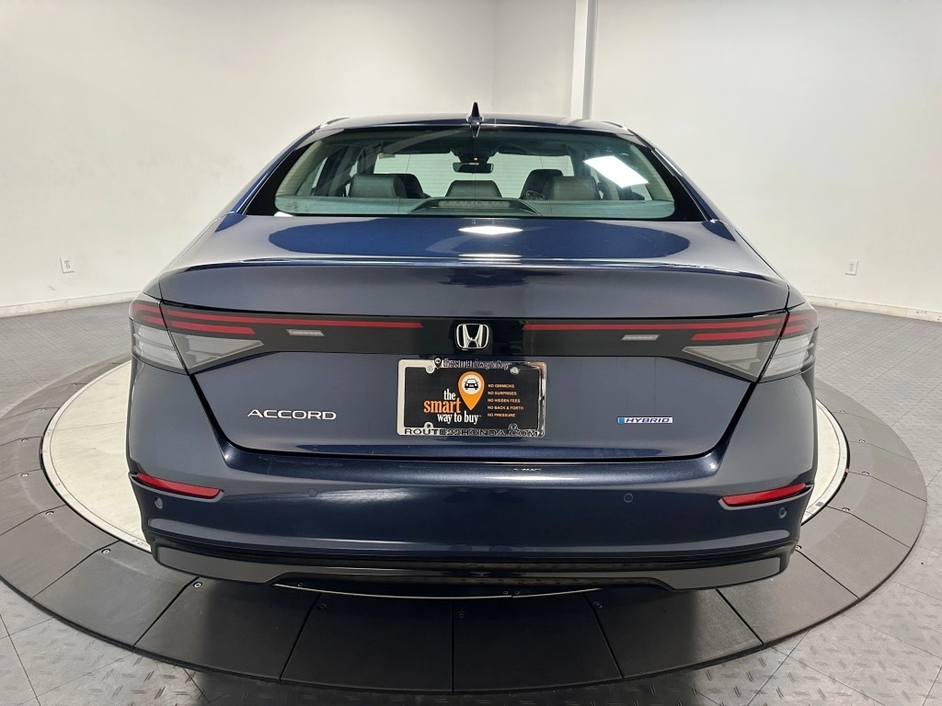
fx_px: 653
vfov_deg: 56.8
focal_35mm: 24
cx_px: 471
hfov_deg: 71.6
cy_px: 353
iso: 400
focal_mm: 6.86
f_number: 1.78
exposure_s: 1/60
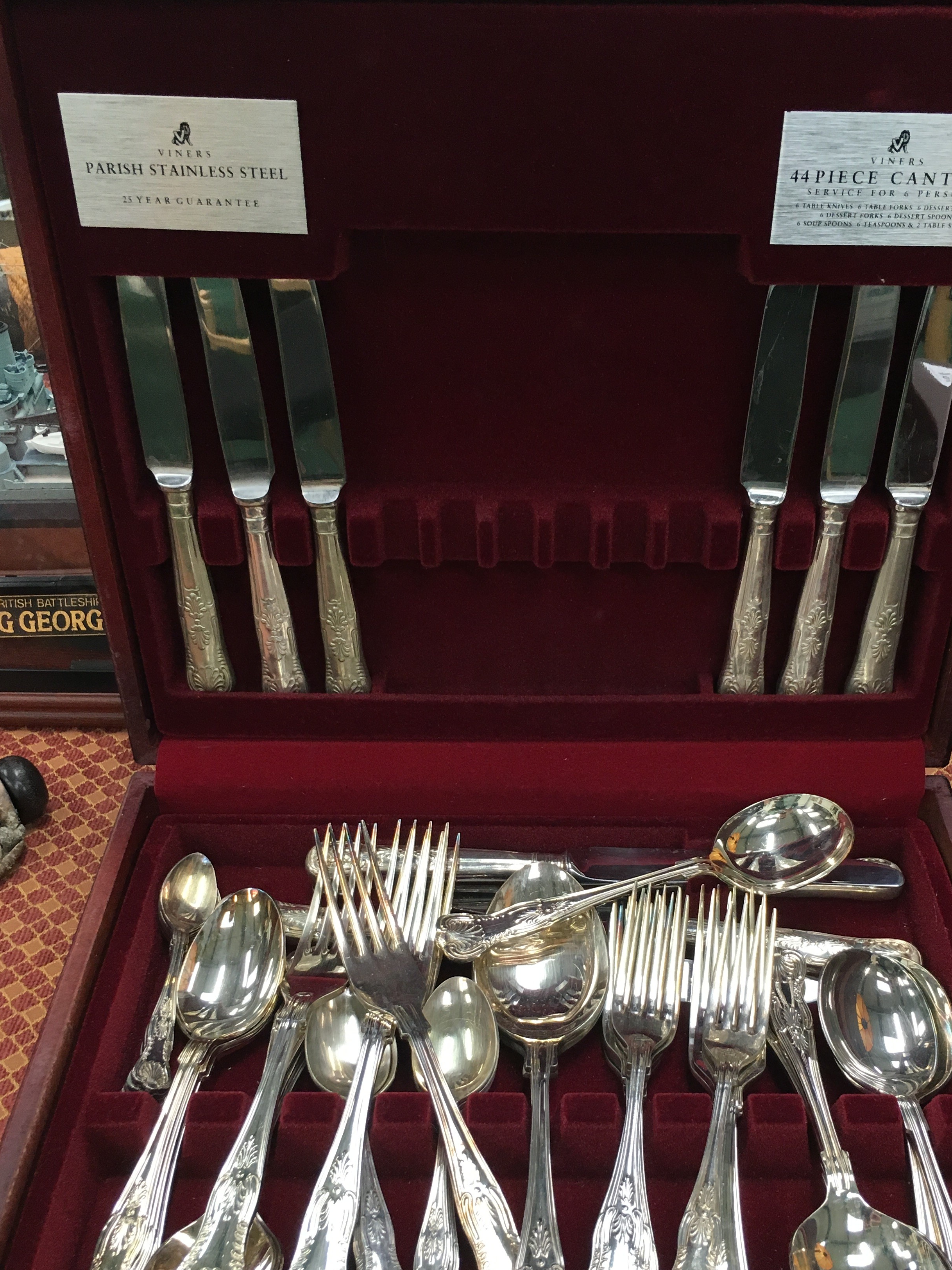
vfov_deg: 50.9
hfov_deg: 39.5
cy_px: 780
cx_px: 555
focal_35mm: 36
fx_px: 1320
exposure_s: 1/33
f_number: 2.2
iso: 50
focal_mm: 4.15
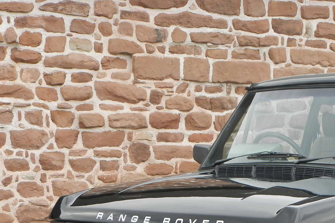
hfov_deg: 18.9
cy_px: 240
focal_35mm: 105
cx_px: 333
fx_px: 977
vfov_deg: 12.8
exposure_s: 1/125
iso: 80
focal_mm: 8.2
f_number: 3.6
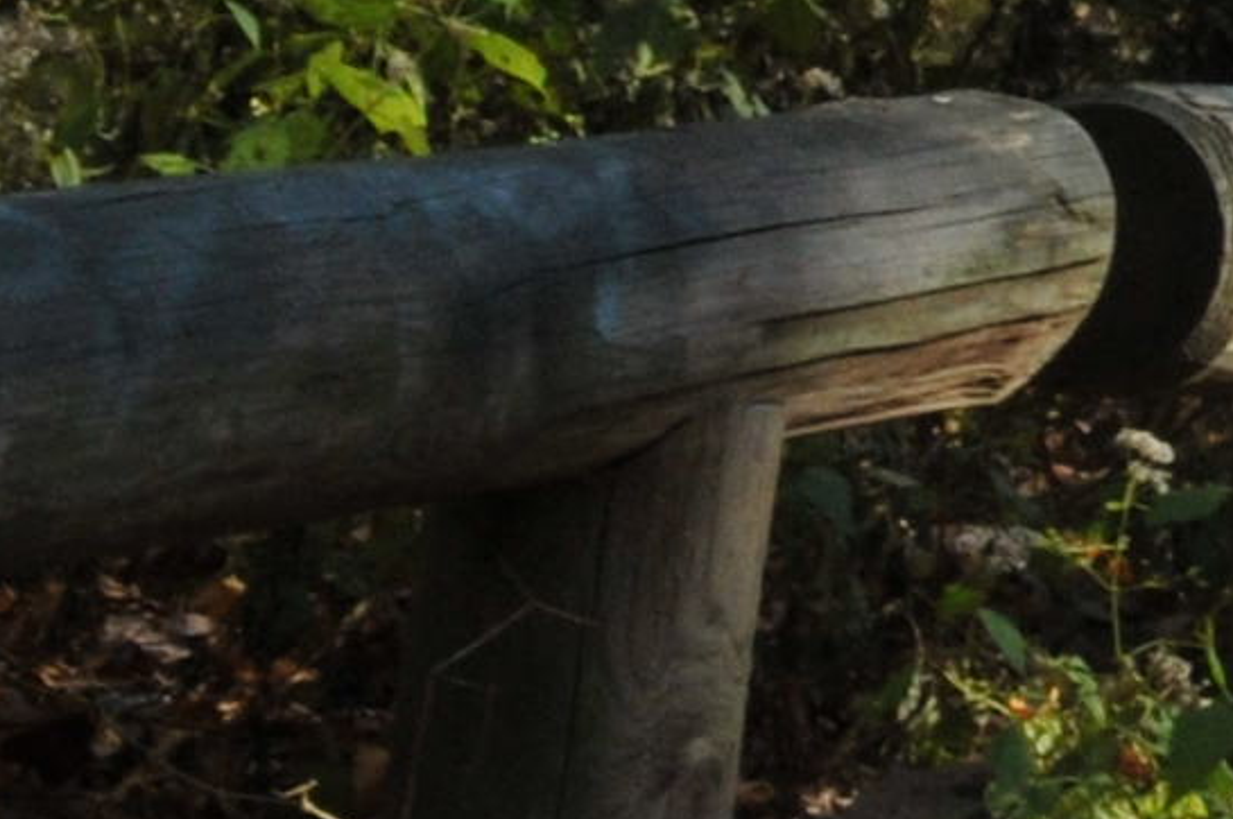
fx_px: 10502
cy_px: -1905
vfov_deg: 4.3
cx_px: 4032
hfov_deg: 6.1
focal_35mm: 307
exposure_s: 1/125
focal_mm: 26
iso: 400
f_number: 8
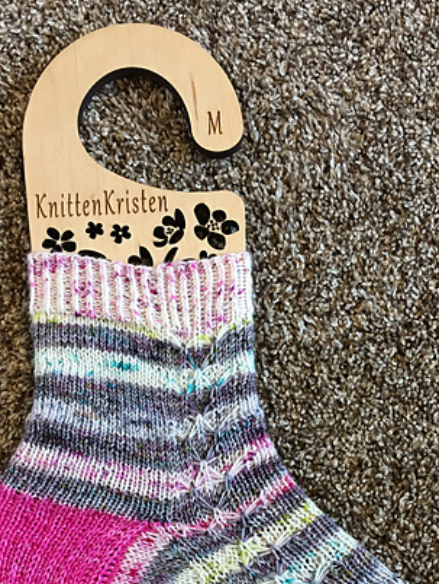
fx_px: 777
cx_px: 232
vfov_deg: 40.0
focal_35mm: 46
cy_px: 442
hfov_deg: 31.6
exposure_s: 1/8
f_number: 2.2
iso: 100
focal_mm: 4.15
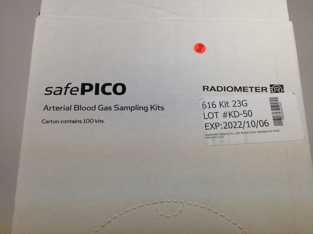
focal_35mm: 33
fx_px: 298
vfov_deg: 42.9
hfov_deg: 55.4
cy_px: 117
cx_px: 156
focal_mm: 4.12
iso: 64
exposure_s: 1/120
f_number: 2.4
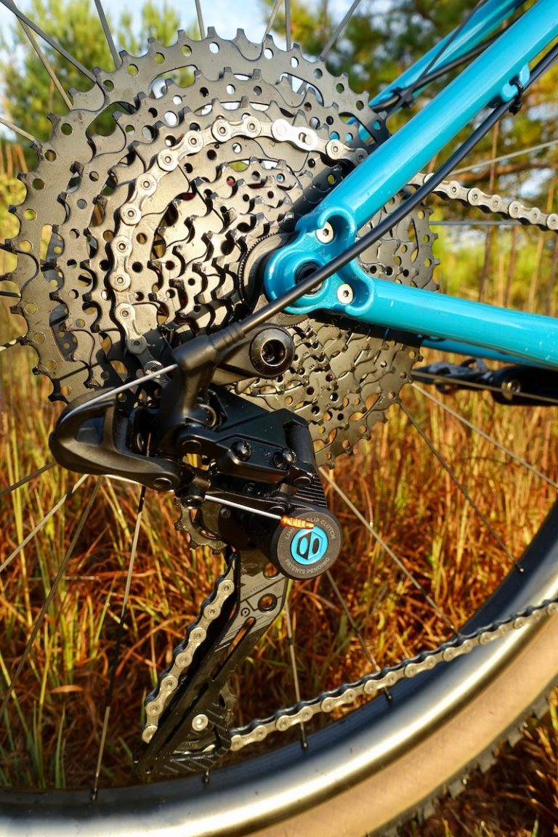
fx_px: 558
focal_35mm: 24
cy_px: 418
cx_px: 279
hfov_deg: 53.1
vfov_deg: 73.7
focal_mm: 8.8
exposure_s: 1/125
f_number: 4
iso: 125
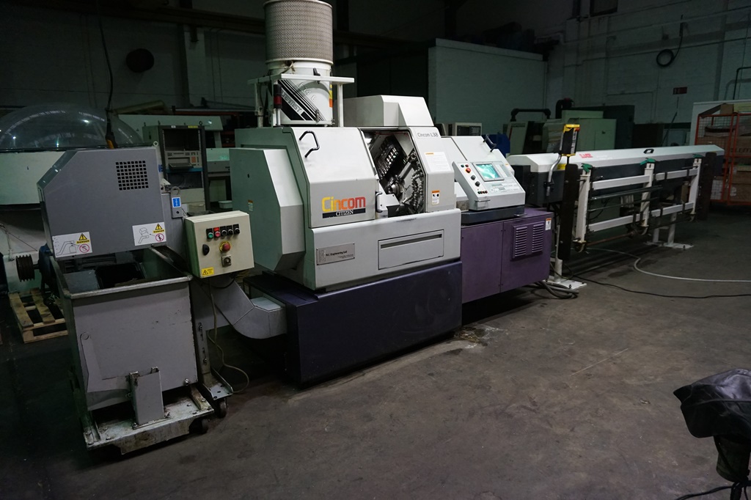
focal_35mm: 24
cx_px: 376
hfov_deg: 73.8
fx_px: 500
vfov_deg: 53.1
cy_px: 250
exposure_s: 1/160
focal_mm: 16
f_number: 4
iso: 1600
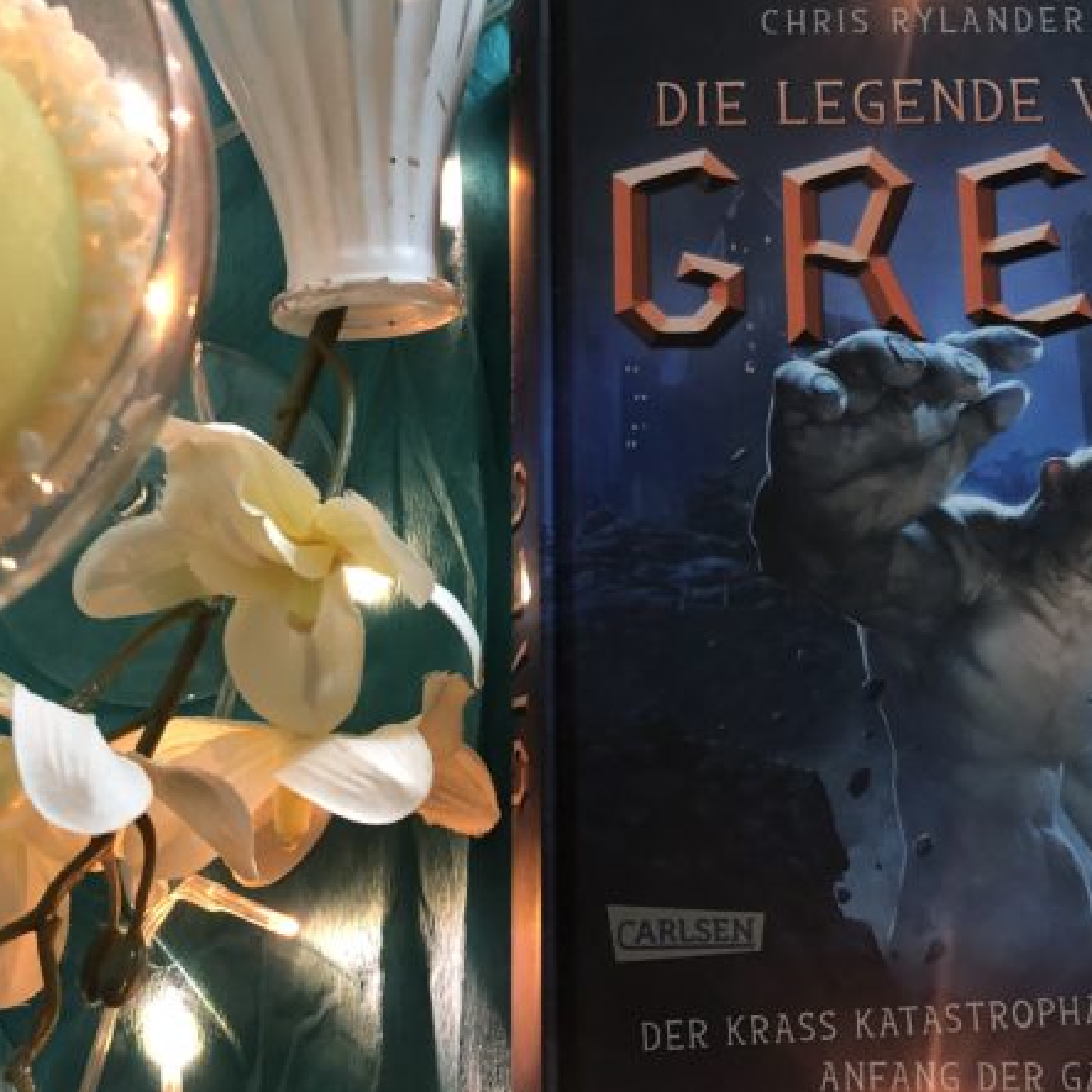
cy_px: 511
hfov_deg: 39.1
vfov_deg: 39.2
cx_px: 625
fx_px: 1535
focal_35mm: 43
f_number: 1.8
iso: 100
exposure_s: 1/12
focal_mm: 4
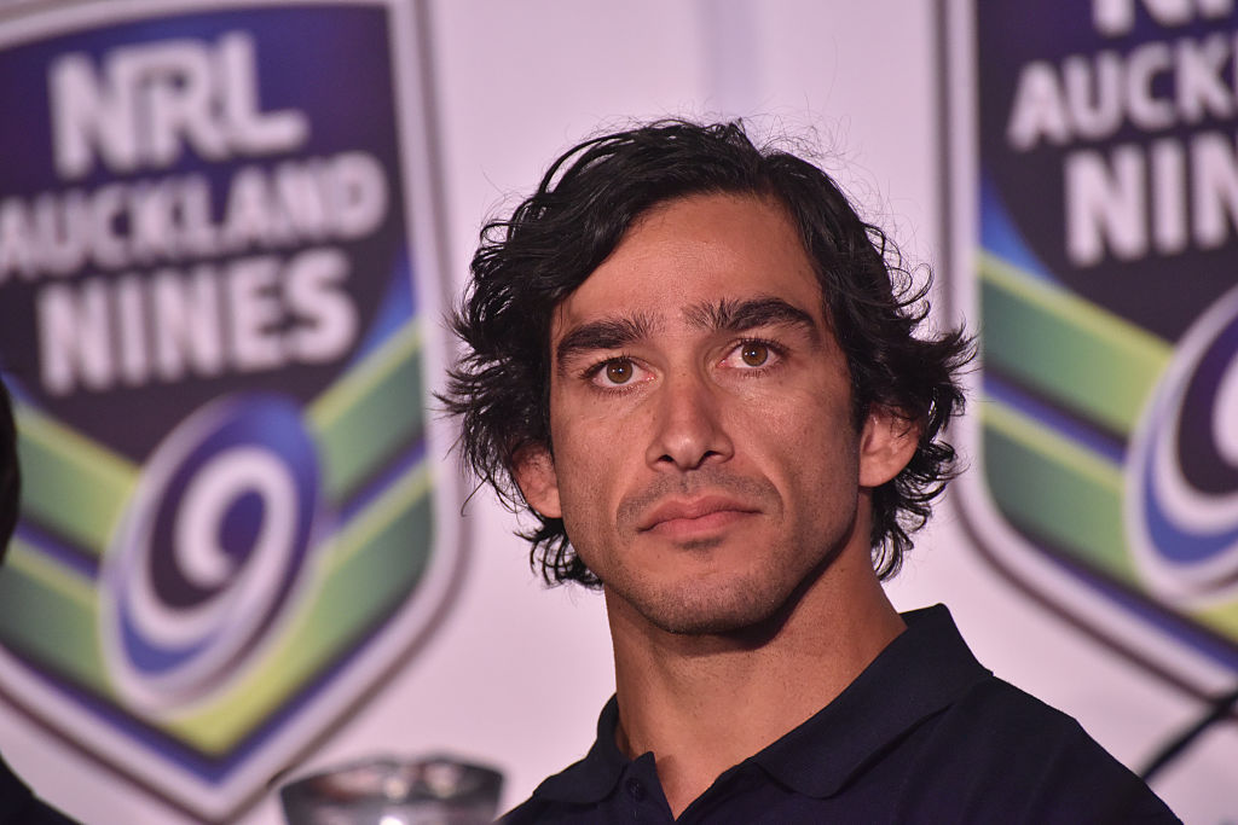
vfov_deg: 4.6
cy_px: 412
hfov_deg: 6.9
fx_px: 10317
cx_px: 619
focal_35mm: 300
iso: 4000
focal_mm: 300
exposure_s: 1/250
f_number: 5.6
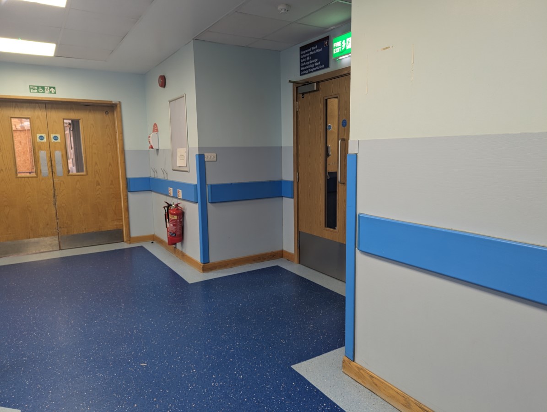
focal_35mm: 24
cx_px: 274
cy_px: 206
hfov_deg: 71.5
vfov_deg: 56.9
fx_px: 380
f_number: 1.85
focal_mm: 6.81
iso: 70
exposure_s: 1/25
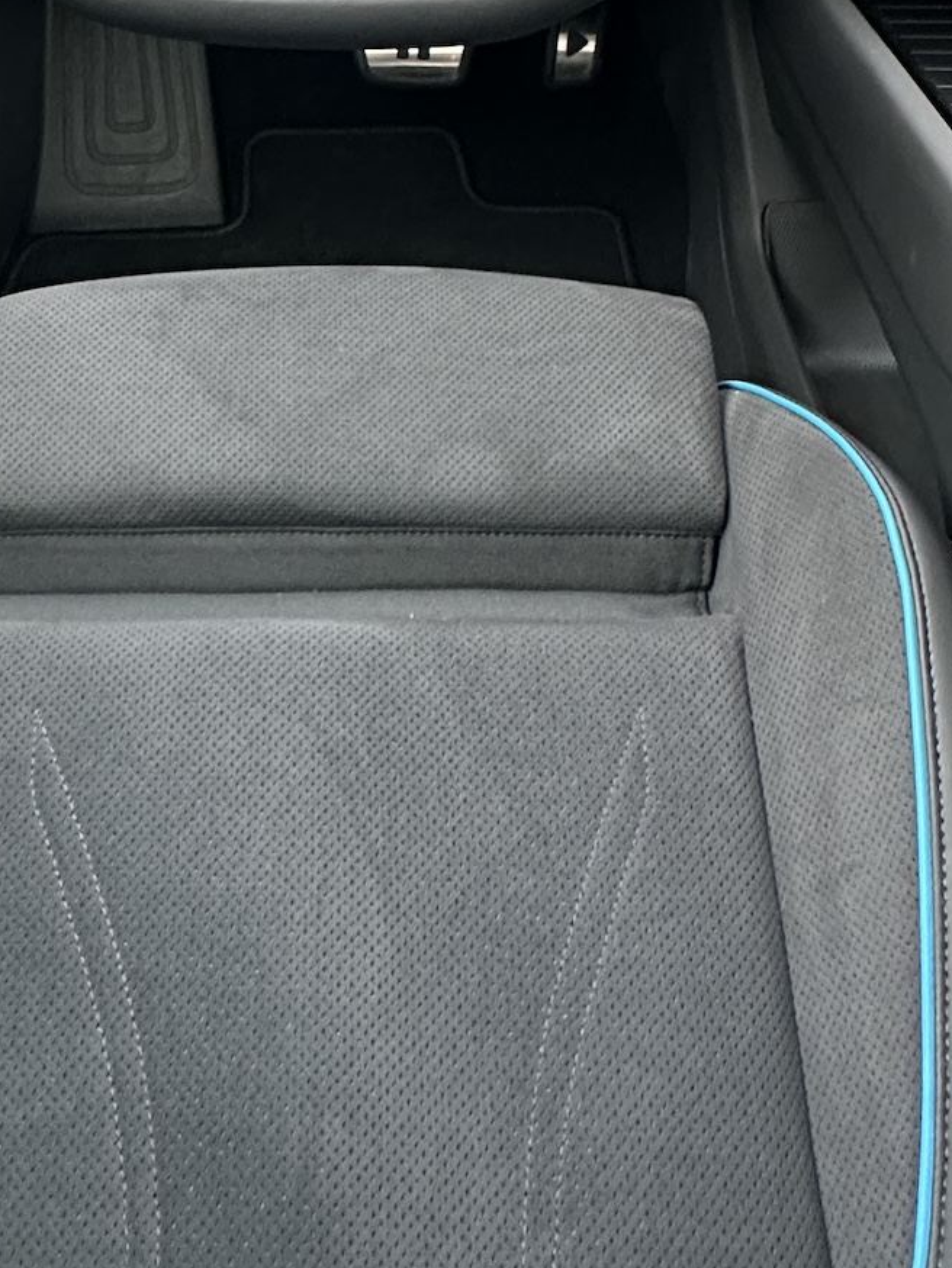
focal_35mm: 41
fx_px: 1503
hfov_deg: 34.9
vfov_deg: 41.7
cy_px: 100
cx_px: 332
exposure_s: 1/60
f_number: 2.2
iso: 500
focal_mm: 2.22
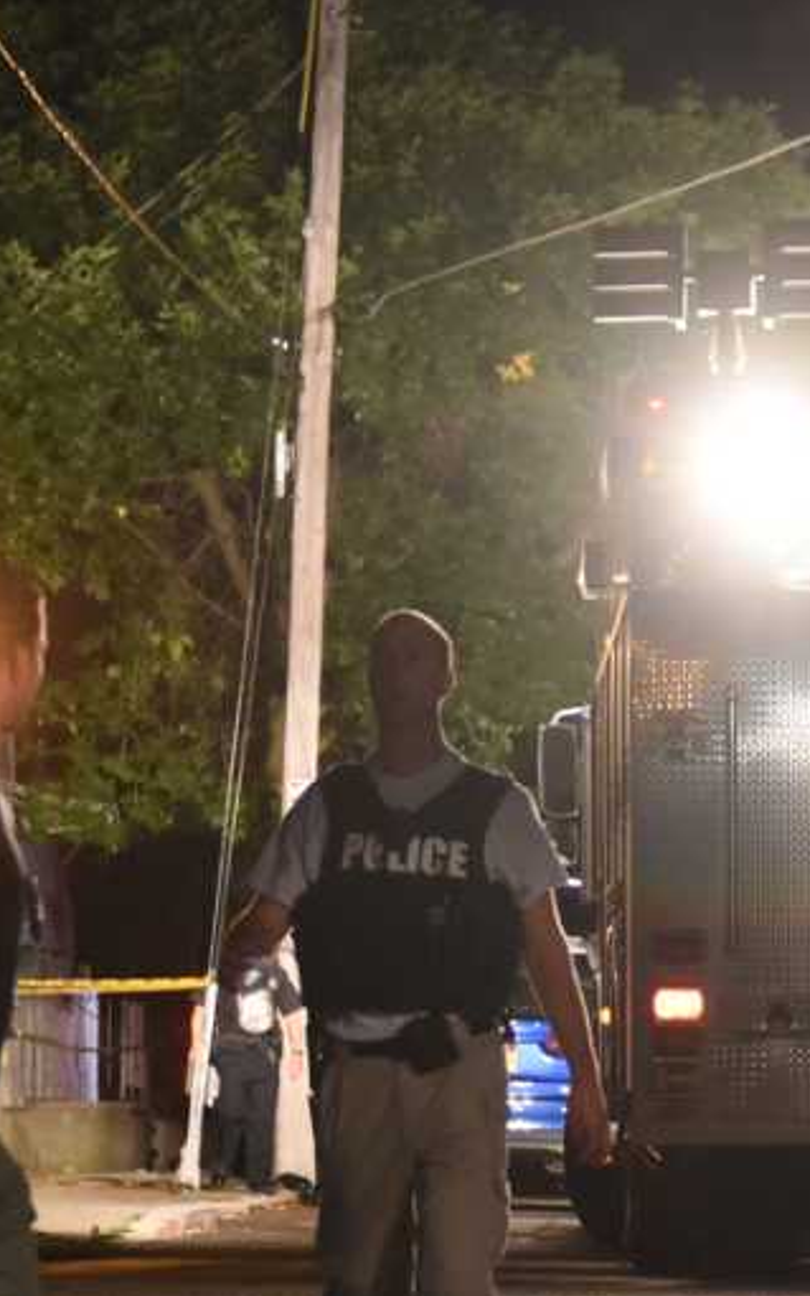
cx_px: 1237
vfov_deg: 9.3
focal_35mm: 225
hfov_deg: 5.8
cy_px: 1320
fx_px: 7943
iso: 4000
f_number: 2.8
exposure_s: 1/250
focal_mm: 55
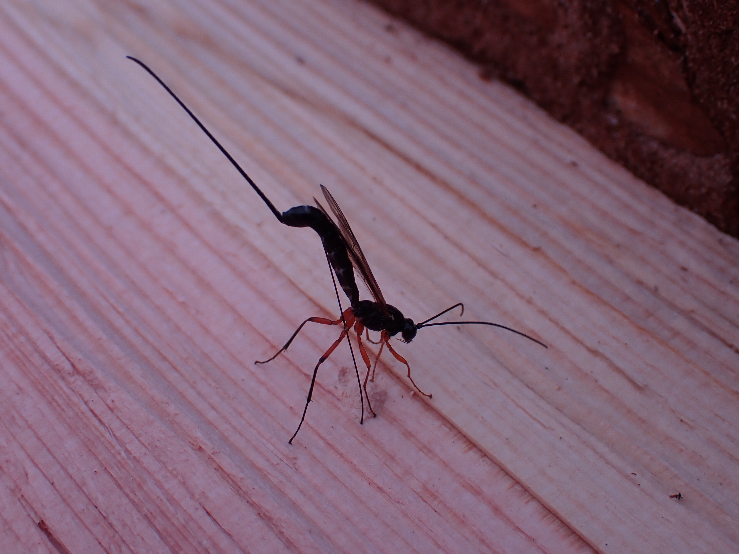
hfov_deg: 31.2
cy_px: 277
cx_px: 370
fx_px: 1324
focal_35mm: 62
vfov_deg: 23.7
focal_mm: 11.09
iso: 100
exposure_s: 1/640
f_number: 5
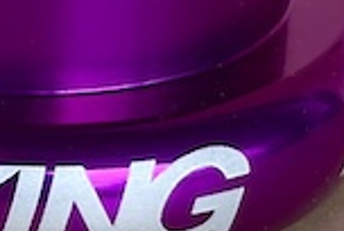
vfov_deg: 9.4
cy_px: -149
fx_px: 1360
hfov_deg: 13.4
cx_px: -213
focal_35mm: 142
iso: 50
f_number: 1.6
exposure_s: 1/122
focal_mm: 5.1
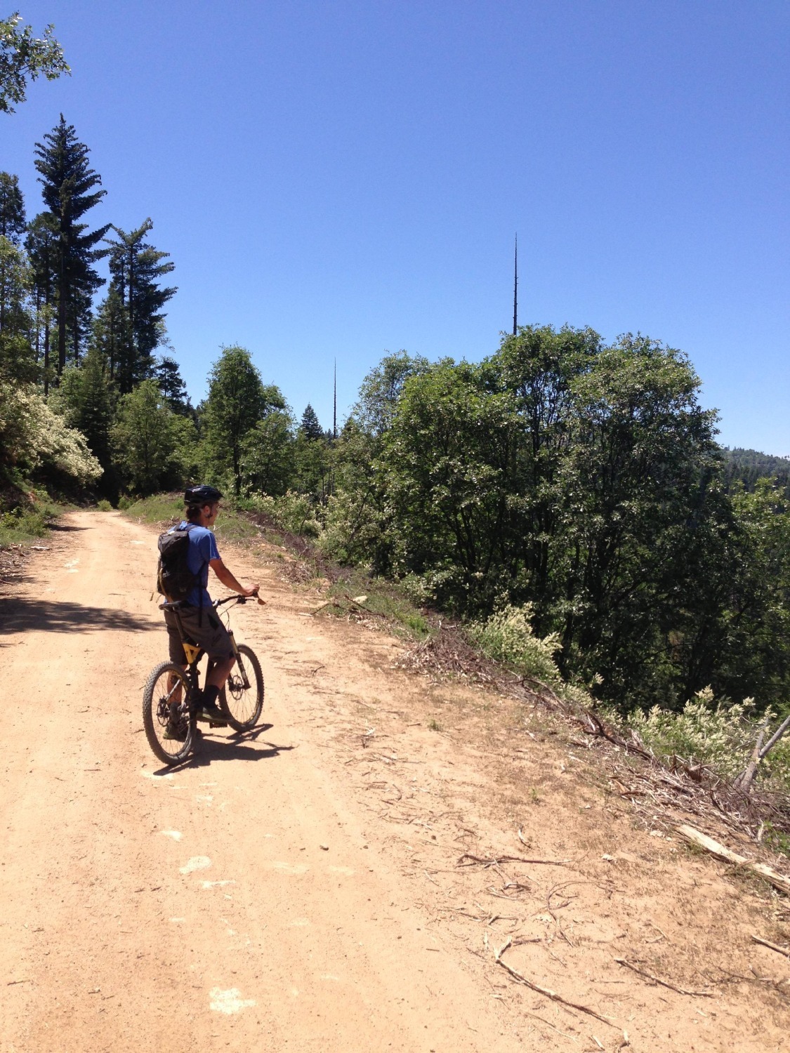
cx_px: 395
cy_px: 526
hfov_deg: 42.9
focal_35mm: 33
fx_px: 1004
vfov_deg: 55.4
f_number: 2.4
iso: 50
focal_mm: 4.13
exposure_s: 1/1290
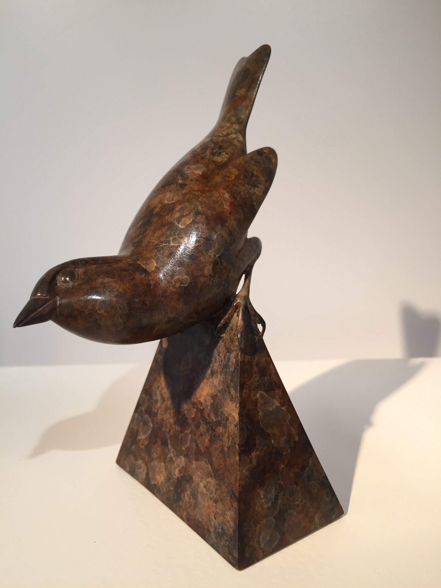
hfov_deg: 48.2
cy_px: 294
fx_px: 493
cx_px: 220
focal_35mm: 29
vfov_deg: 61.7
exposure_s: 1/33
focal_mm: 4.15
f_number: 2.2
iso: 32
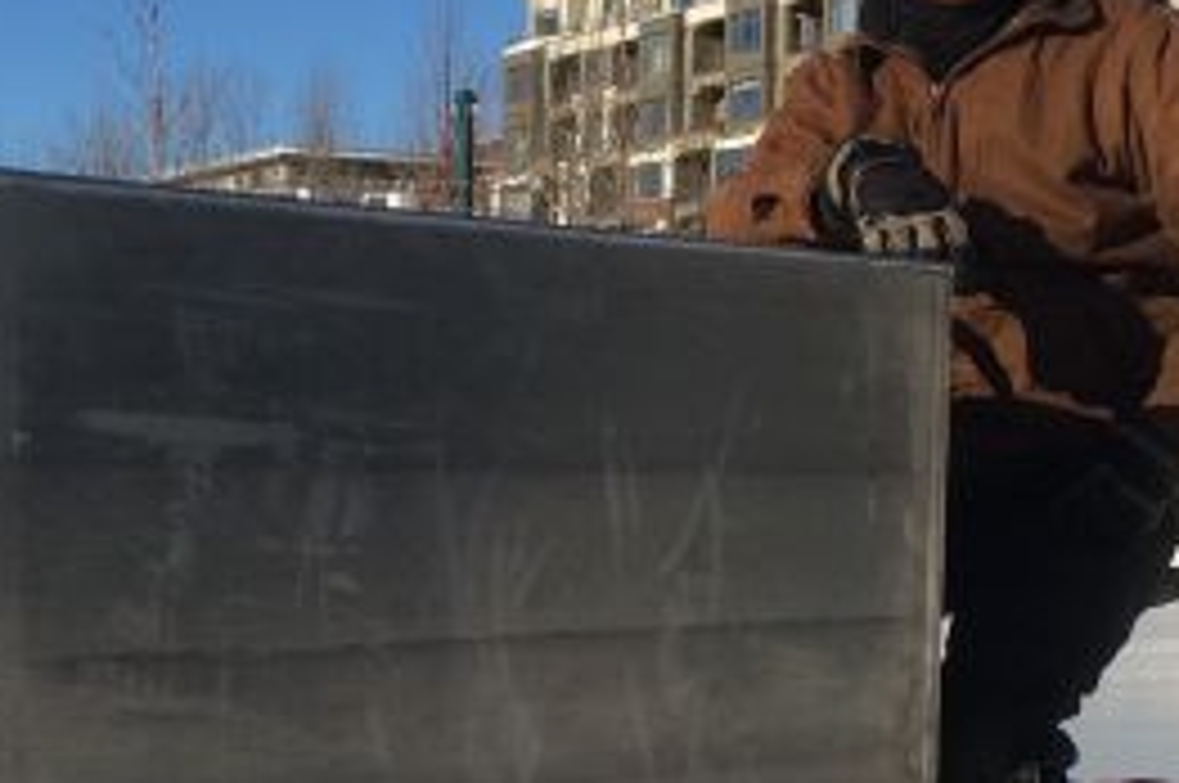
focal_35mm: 83
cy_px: 670
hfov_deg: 24.5
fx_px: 2715
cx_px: 580
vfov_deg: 16.2
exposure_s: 1/3731
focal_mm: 4.15
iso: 32
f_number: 2.2
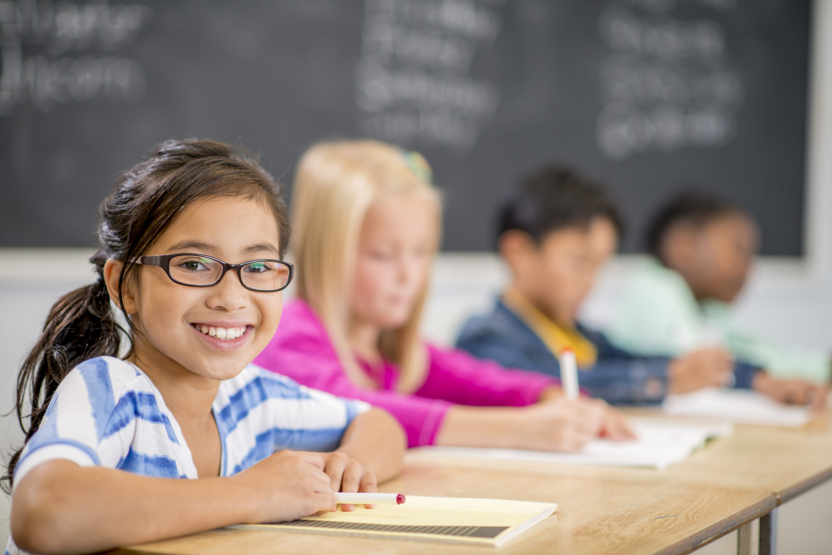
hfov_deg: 23.9
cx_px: 416
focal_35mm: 85
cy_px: 278
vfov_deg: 16.1
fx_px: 1965
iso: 100
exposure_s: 1/160
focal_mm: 85
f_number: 2
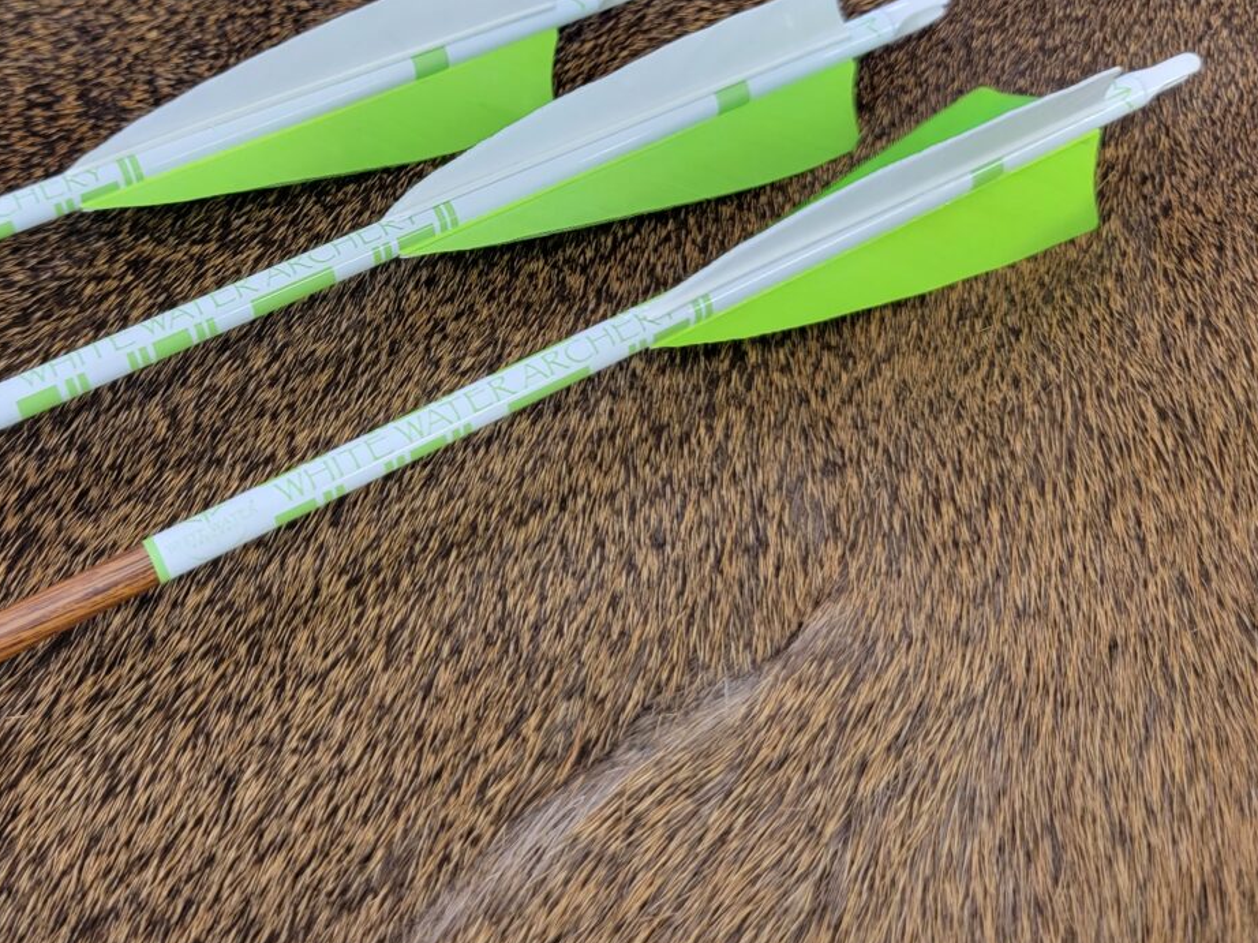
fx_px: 1453
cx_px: 367
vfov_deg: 35.0
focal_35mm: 40
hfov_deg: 45.7
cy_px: 216
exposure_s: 1/120
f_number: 1.8
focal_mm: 6.7
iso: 250
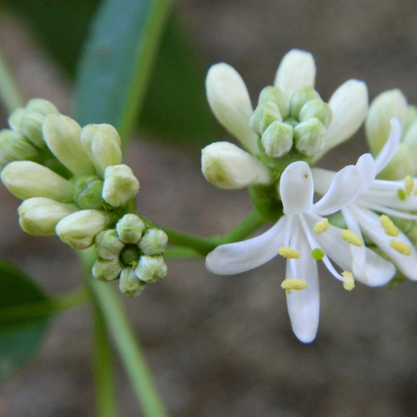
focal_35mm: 88
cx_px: 246
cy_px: 198
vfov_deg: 19.7
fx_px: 1199
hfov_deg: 19.7
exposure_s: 1/60
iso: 400
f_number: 4
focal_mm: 12.6
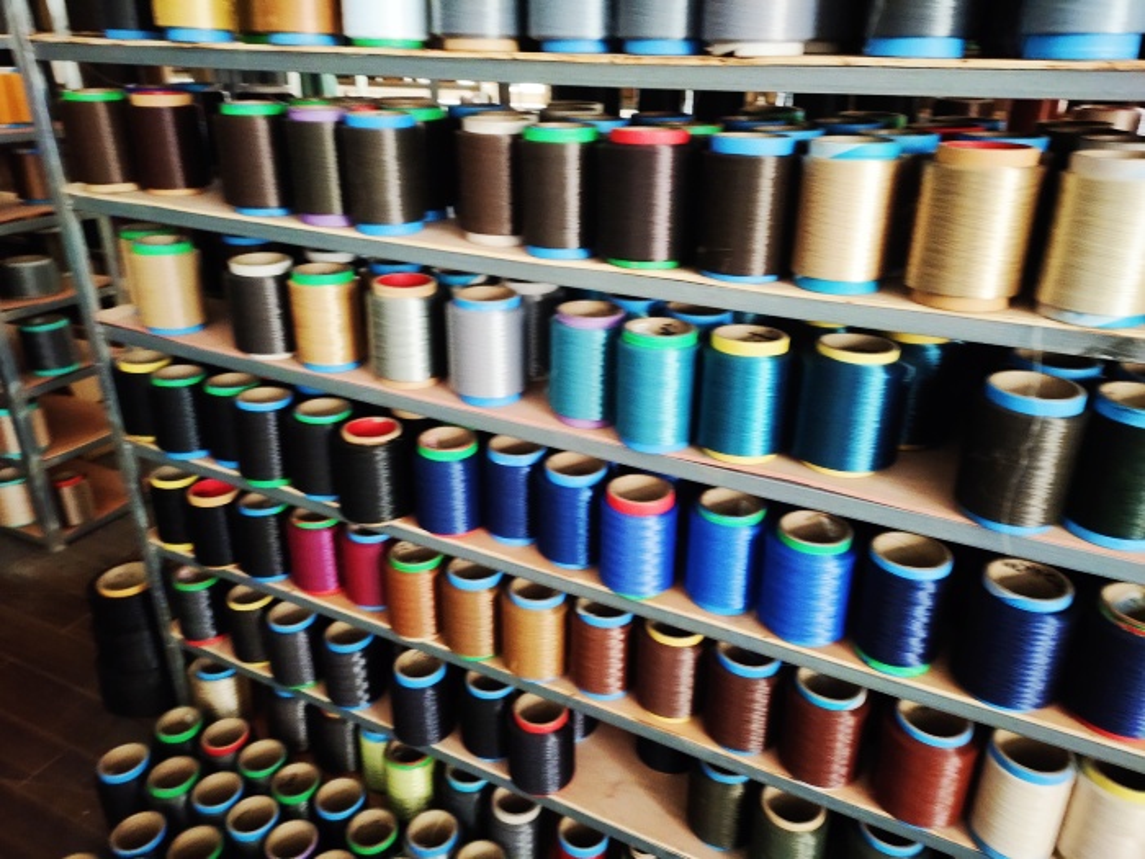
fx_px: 761
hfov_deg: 73.9
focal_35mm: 23
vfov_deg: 58.9
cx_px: 572
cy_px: 430
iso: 2969
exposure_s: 1/17
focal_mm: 4.76
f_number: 1.79
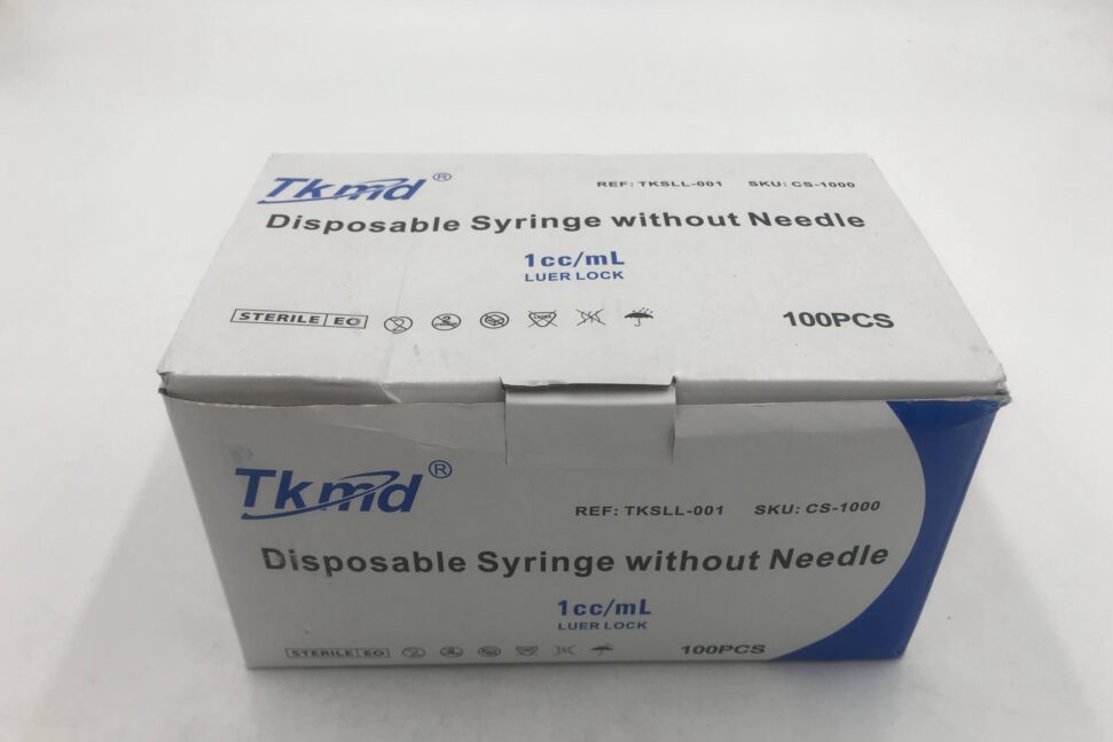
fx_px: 927
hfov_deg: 61.9
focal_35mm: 30
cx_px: 564
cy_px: 428
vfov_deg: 43.5
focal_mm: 3.99
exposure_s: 1/213
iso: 20
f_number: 1.8
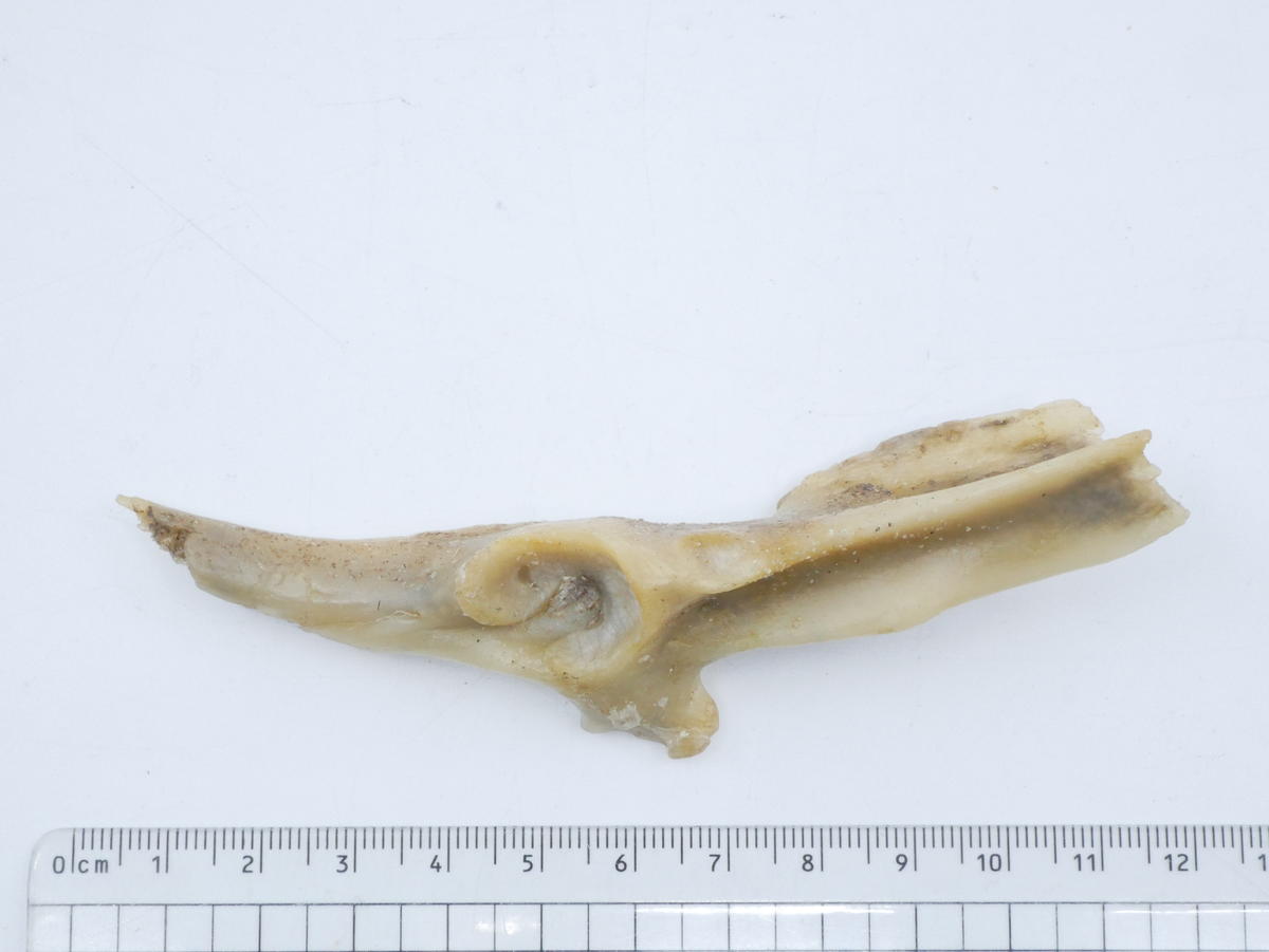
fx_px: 2200
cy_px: 476
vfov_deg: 24.4
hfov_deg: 32.2
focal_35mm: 60
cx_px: 634
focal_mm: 30
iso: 2000
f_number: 20
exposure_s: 1/60
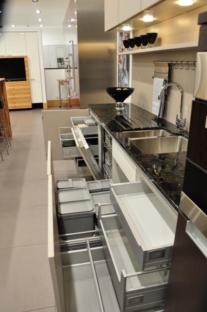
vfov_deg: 67.4
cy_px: 156
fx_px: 233
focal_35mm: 27
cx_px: 104
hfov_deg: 47.9
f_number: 7.1
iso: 400
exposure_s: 1/25
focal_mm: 18
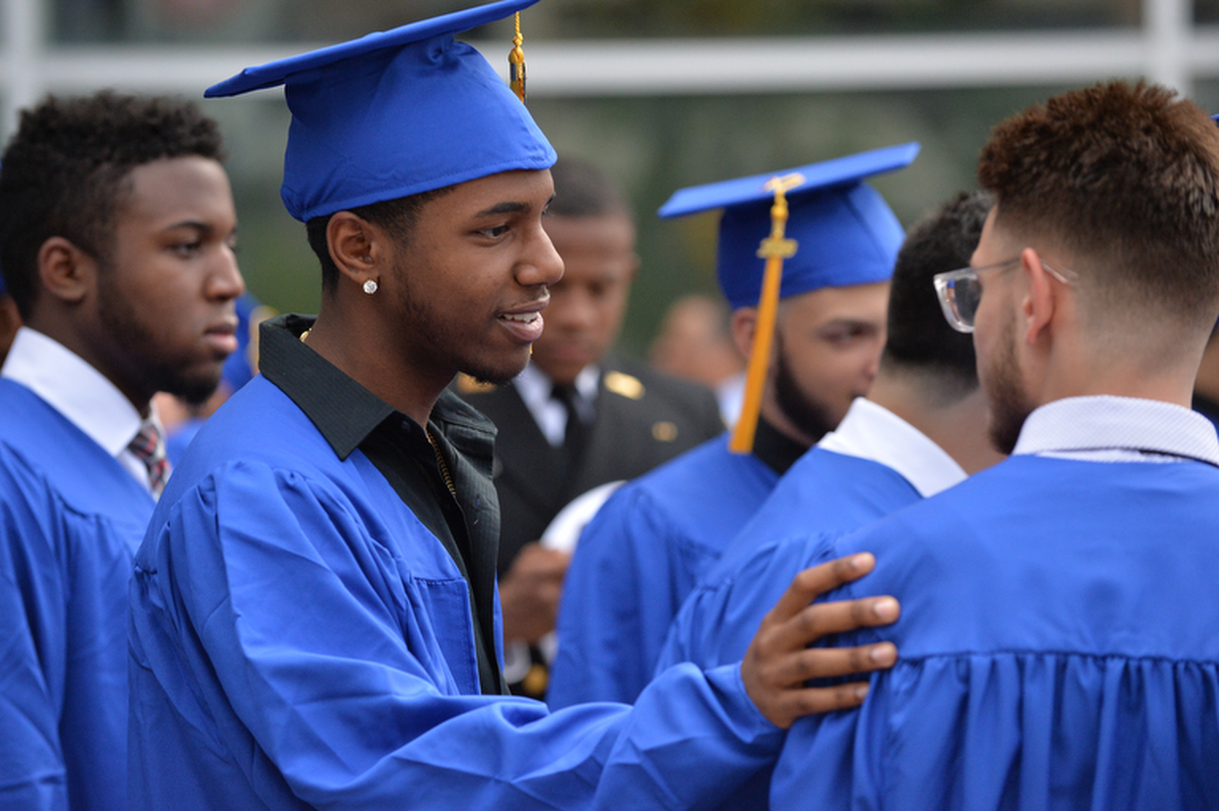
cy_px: 406
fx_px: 6429
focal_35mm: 190
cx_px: 610
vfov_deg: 7.2
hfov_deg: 10.8
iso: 3200
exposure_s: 1/4000
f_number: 6.3
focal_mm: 190
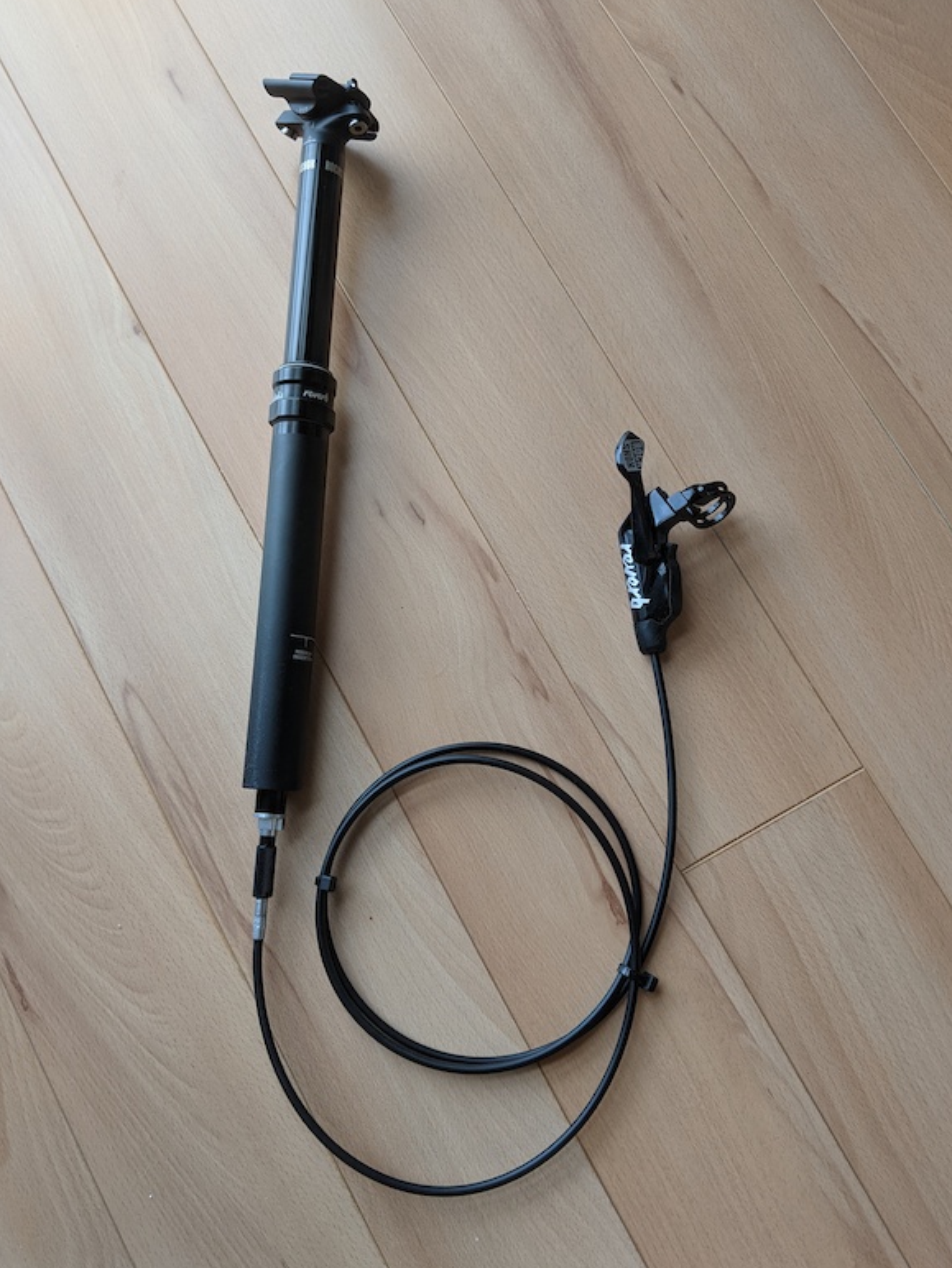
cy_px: 646
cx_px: 483
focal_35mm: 28
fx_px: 1026
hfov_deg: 49.8
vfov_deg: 63.4
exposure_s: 1/125
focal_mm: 4.44
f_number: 1.8
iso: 112
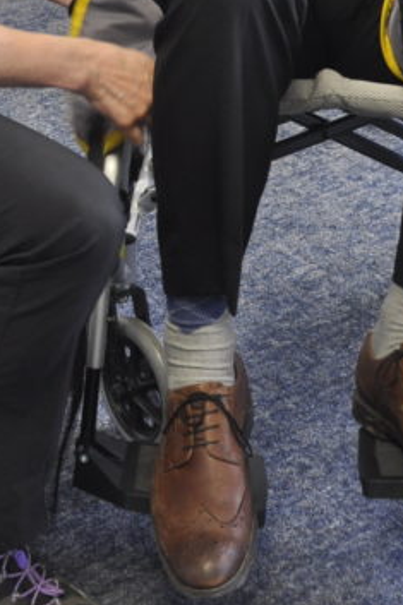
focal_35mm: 108
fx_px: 1815
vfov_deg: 17.8
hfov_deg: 12.5
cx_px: 17
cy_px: -168
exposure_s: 1/25
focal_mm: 22
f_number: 5
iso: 400
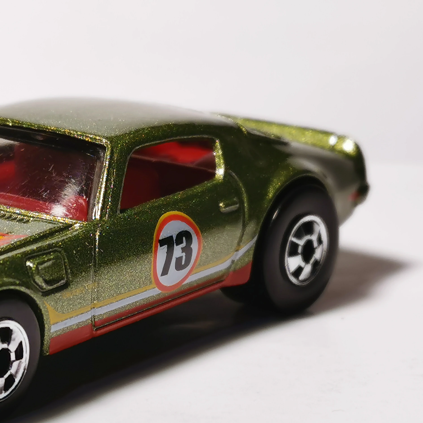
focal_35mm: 132
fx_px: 1825
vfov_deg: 13.2
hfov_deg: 13.1
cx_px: 18
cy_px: 255
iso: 64
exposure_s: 1/100
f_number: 1.8
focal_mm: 5.58
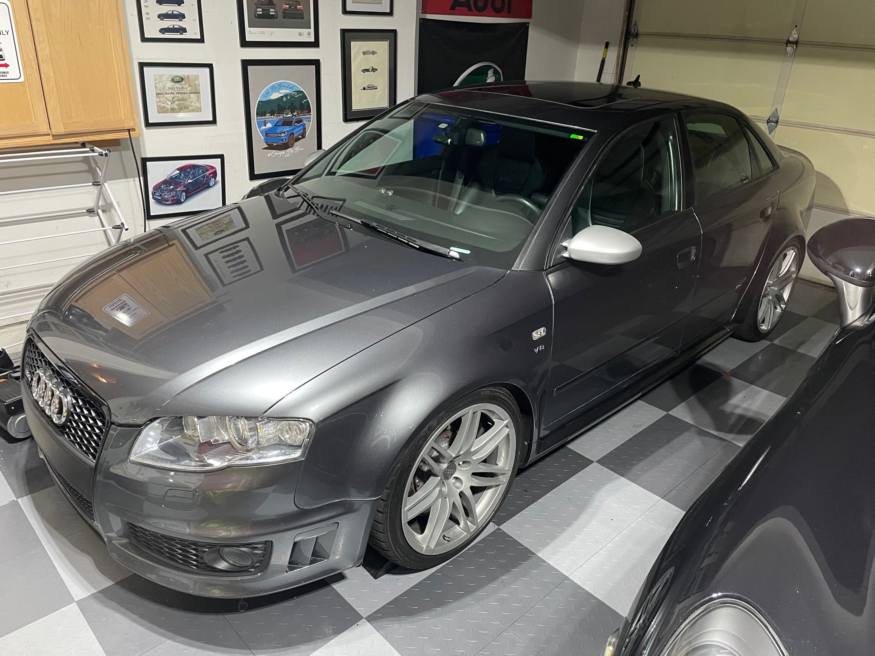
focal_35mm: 26
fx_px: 657
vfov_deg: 53.1
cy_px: 328
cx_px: 438
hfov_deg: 67.3
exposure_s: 1/60
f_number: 1.6
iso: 400
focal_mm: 4.2
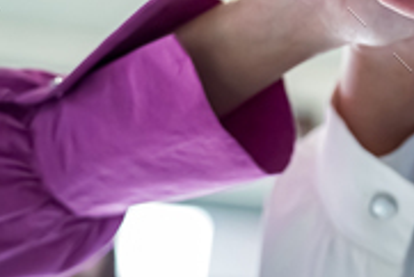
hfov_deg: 17.1
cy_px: -61
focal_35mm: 114
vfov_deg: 11.8
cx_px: 505
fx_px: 1312
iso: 800
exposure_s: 1/1000
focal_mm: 35
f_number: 2
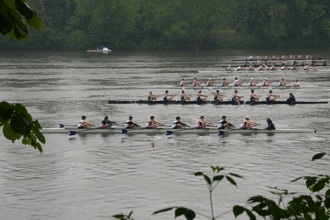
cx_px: 165
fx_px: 963
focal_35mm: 105
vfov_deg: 13.1
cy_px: 110
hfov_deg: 19.4
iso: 400
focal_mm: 70
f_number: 8
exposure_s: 1/320
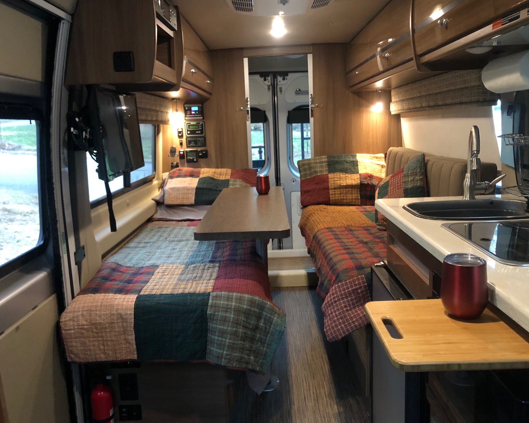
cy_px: 213
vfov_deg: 48.5
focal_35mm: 30
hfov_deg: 58.8
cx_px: 259
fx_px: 470
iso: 100
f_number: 1.8
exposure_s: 1/6
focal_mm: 3.99
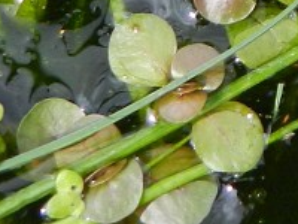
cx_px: 480
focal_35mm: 192
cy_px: -346
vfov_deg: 7.2
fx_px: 1653
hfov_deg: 9.9
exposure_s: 1/400
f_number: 3.7
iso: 160
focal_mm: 5.6
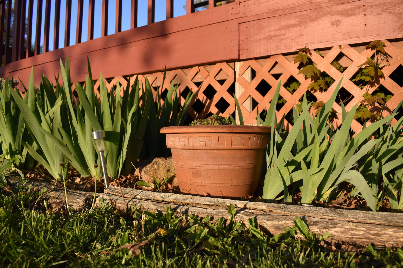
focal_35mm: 27
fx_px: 302
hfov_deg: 67.4
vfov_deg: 47.9
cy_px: 134
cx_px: 202
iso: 800
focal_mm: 18
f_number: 6.3
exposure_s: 1/1600
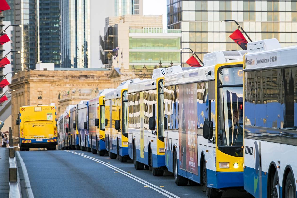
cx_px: 148
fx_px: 1683
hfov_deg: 10.1
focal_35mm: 204
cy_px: 99
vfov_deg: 6.7
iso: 800
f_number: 5.6
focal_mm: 135
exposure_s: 1/180
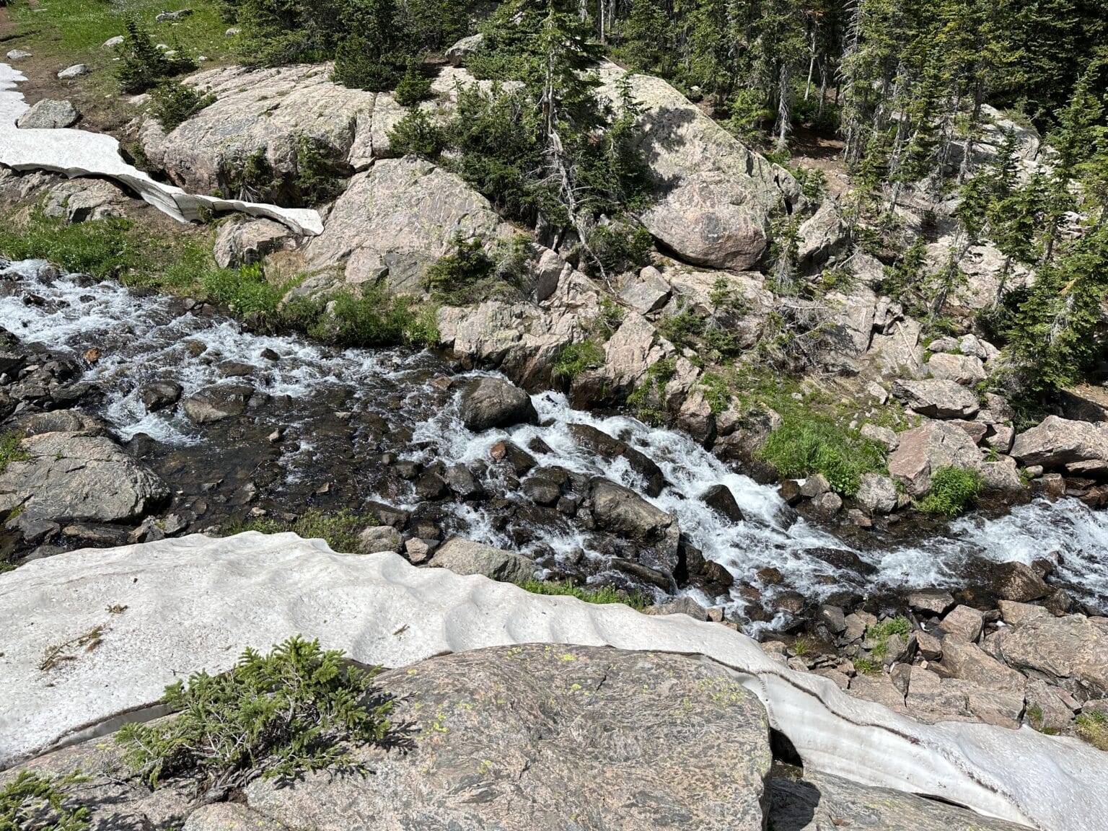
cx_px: 554
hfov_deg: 71.6
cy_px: 416
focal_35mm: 24
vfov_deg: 56.8
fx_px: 768
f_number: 1.78
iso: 80
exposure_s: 1/3861
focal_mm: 6.86
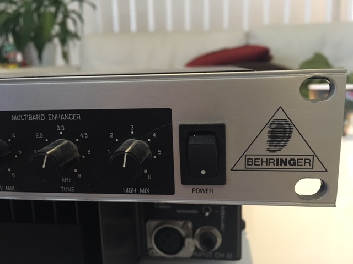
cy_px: 132
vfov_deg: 48.2
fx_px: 296
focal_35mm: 29
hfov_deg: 61.7
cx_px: 176
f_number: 2.2
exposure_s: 1/17
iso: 200
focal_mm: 4.15
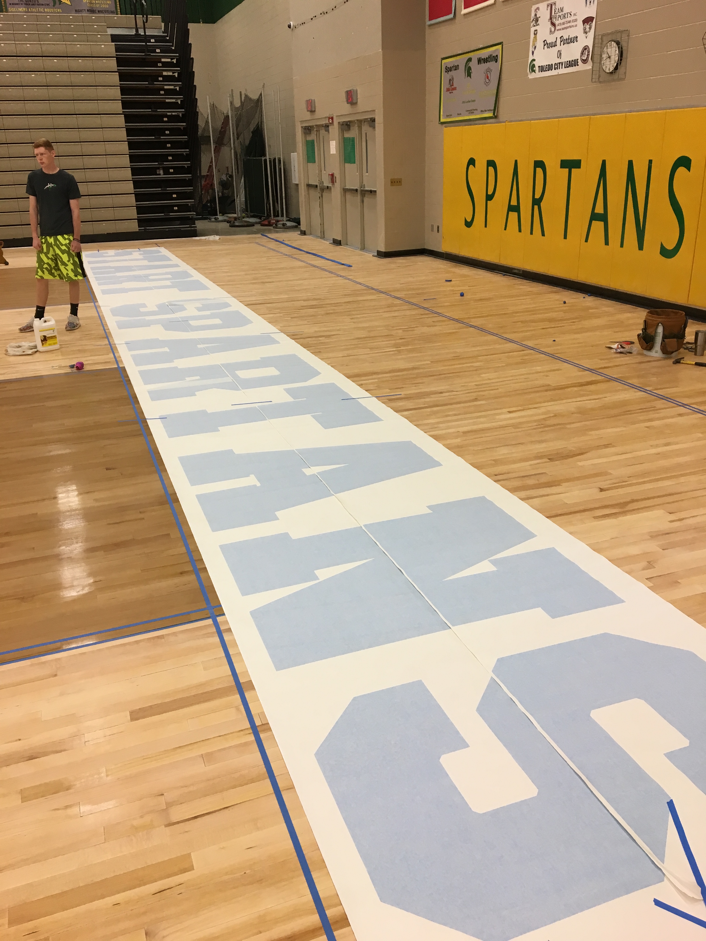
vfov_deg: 61.7
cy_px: 470
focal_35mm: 29
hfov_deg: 48.2
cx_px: 353
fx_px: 789
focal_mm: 4.15
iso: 25
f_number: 2.2
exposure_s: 1/30
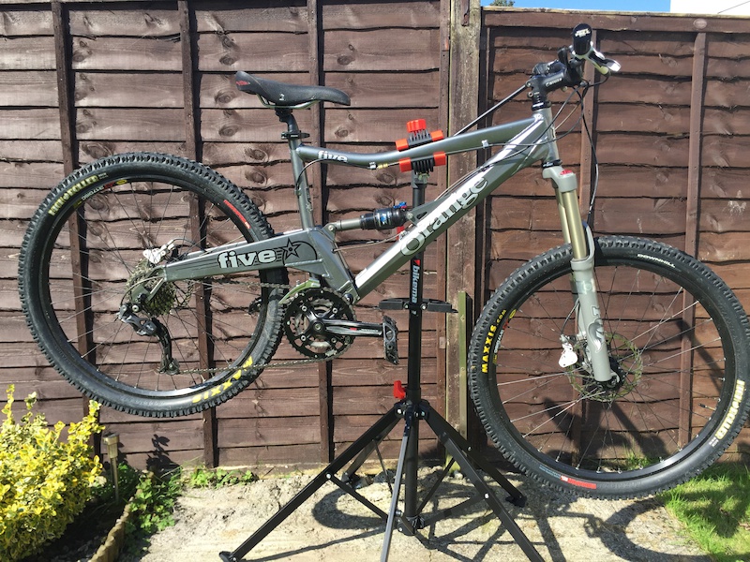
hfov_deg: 61.7
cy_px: 281
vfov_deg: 48.2
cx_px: 375
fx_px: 628
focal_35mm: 29
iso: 32
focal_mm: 4.15
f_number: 2.2
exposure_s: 1/860
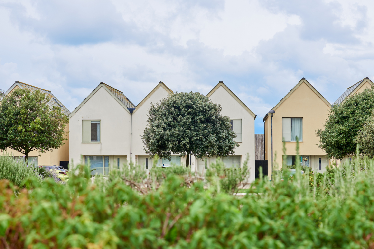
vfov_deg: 19.5
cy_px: 124
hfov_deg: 28.8
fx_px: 727
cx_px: 187
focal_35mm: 70
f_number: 7.1
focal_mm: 70
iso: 400
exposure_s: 1/160
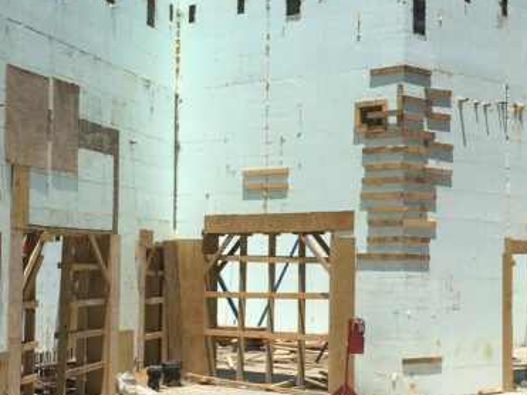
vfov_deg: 18.4
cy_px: 189
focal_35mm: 80
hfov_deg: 24.4
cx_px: 294
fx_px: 1218
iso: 25
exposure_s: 1/3205
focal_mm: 4.15
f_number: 2.2
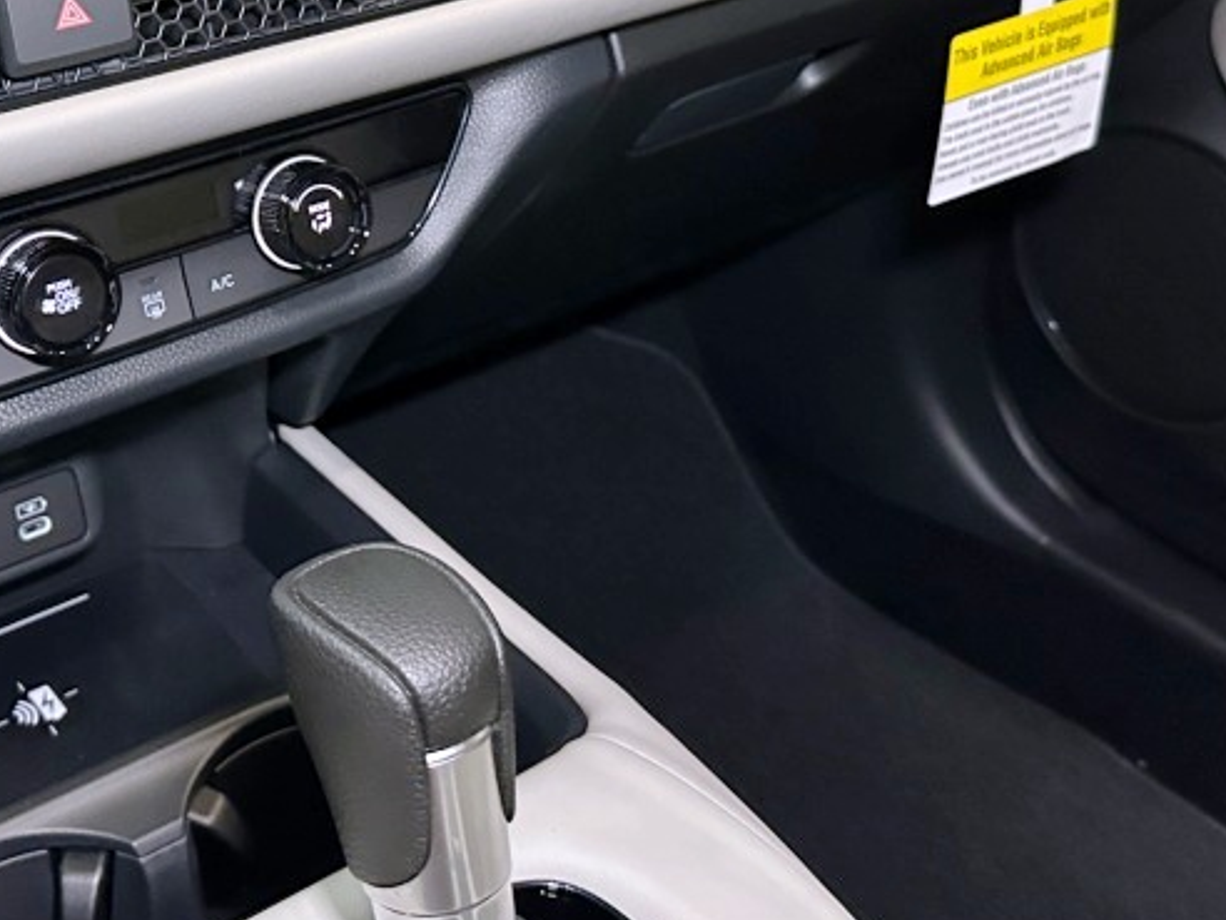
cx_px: 326
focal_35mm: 50
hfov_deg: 37.4
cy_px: 117
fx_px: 1771
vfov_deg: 28.2
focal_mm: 6.86
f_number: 1.78
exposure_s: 1/60
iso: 800
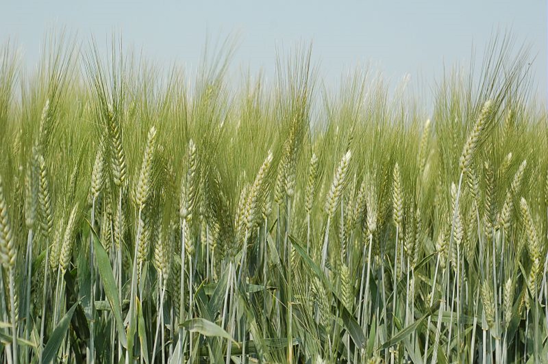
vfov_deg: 15.2
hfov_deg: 22.6
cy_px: 182
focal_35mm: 90
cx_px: 274
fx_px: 1369
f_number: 5.6
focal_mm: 60
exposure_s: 1/500
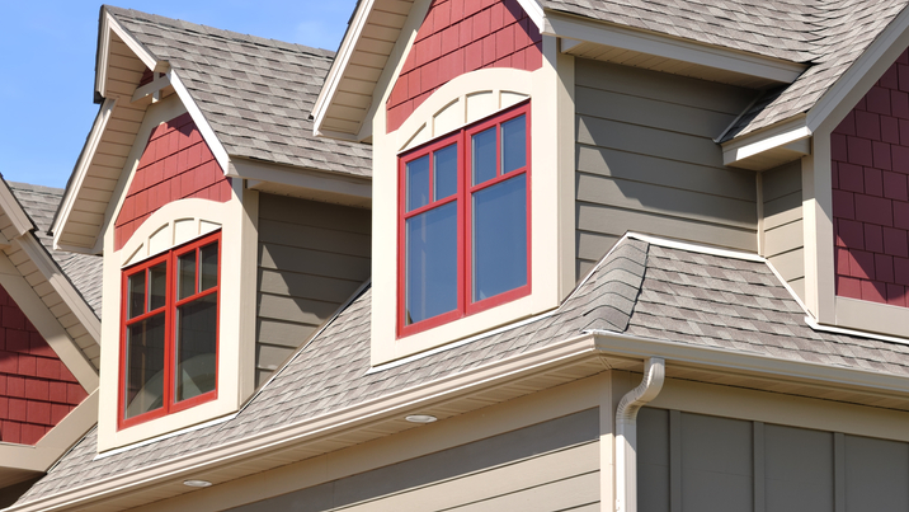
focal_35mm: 133
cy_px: 188
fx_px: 3206
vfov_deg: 9.1
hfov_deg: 16.1
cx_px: 406
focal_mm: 70
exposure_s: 1/250
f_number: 8
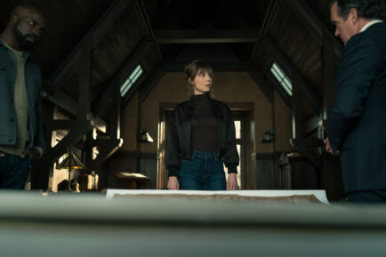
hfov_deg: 54.5
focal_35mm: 35
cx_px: 193
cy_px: 128
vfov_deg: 37.8
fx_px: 375
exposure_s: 1/125
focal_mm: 35
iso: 4000
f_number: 2.2
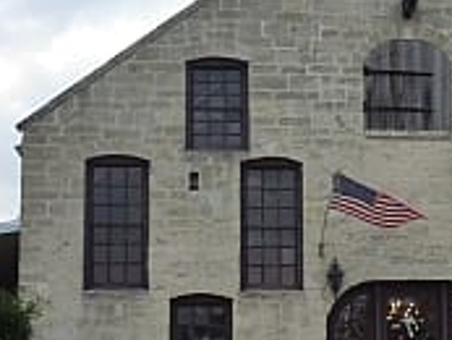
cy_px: 194
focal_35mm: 111
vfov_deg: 13.4
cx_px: 387
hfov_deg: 17.5
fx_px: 1450
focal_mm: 7.9
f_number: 3.8
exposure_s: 1/80
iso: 125
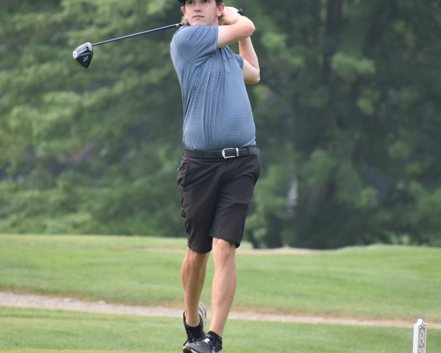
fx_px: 8799
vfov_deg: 2.3
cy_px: 152
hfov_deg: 2.9
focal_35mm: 674
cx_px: 225
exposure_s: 1/1000
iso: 720
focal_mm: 300
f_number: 6.3
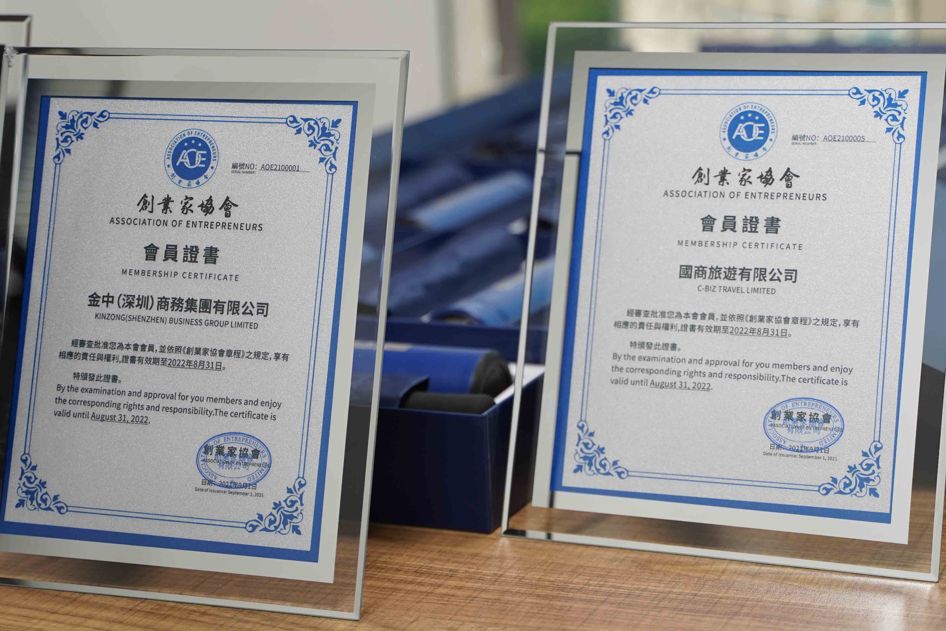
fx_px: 2155
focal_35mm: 82
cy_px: 316
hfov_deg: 24.8
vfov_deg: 16.7
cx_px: 473
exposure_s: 1/80
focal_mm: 55
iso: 400
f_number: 2.8
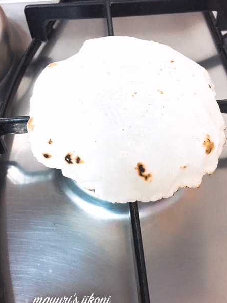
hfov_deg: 45.4
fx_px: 271
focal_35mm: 31
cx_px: 119
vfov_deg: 58.3
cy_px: 158
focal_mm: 4.15
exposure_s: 1/20
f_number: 2.2
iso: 200
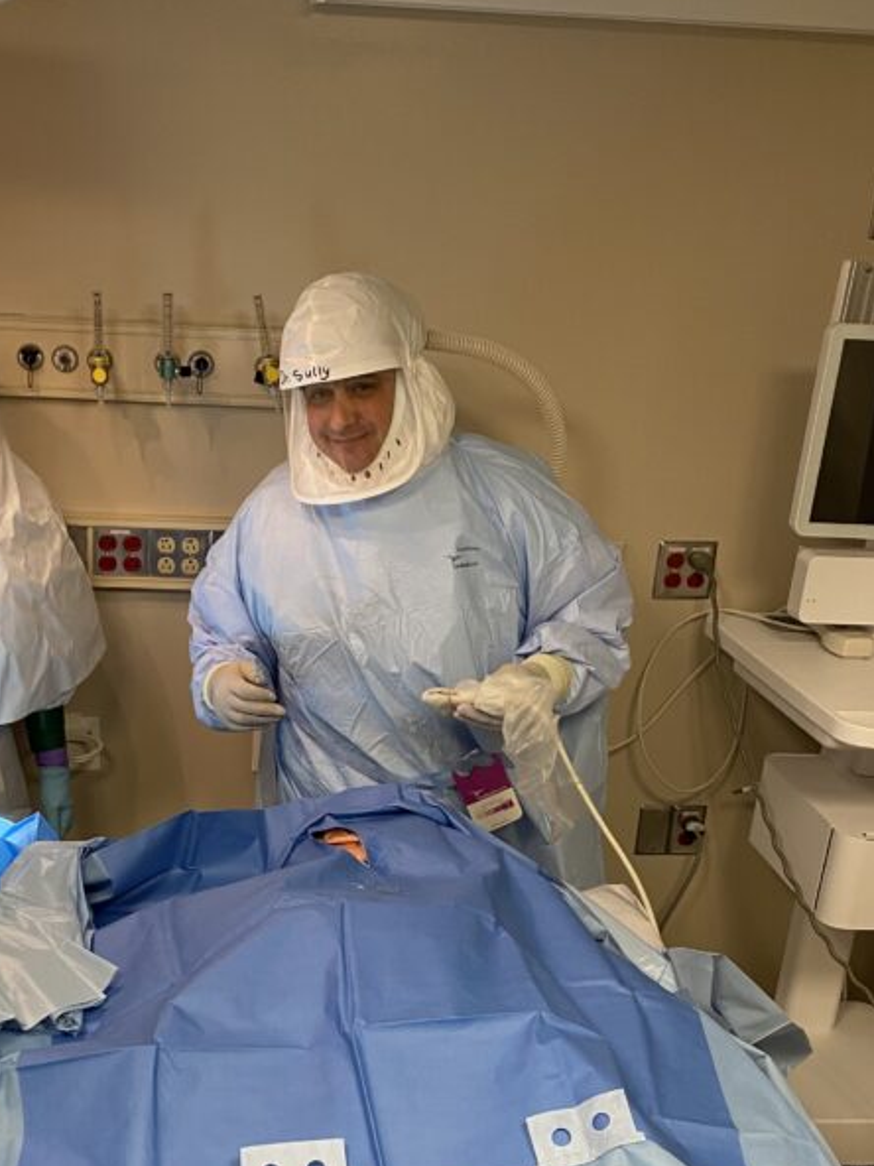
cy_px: 845
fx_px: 1515
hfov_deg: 31.9
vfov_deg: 41.1
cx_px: 283
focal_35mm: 45
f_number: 1.8
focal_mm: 4.25
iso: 80
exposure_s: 1/60
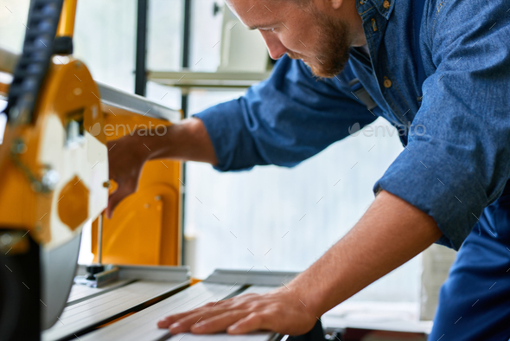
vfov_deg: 16.1
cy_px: 170
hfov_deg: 23.9
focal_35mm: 85
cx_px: 255
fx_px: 1205
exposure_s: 1/125
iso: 250
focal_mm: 85
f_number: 2.8
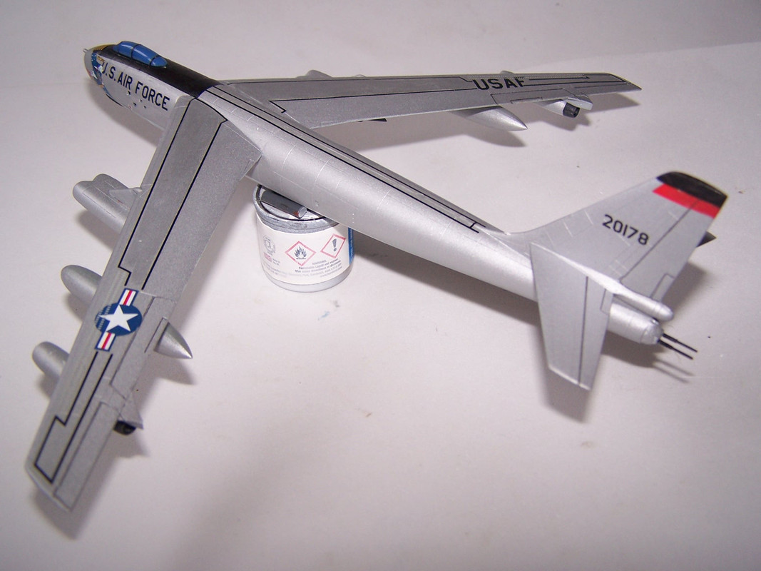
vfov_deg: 37.7
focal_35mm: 38
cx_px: 380
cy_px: 286
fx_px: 835
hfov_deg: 49.0
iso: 80
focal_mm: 6.3
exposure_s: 1/60
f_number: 2.8
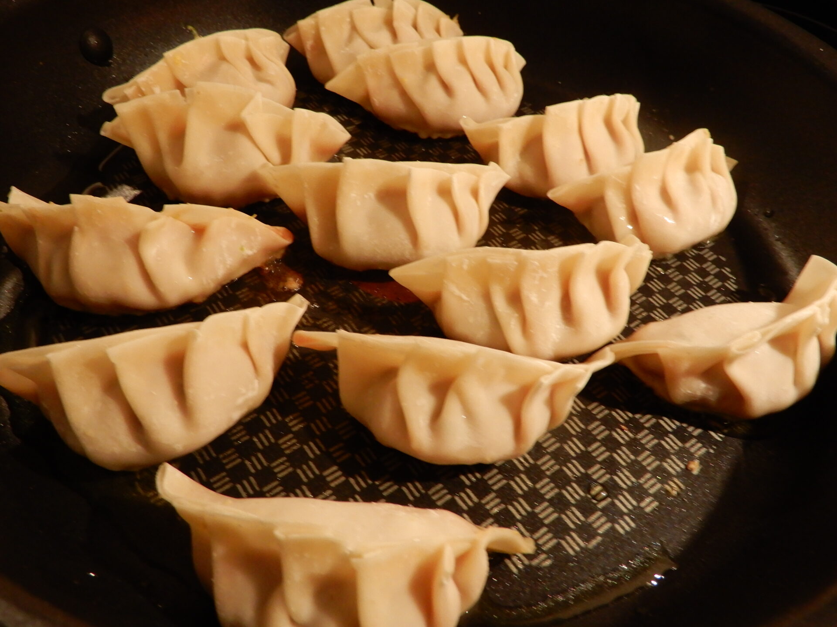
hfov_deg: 60.0
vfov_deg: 46.8
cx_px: 418
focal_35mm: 30
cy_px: 314
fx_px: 725
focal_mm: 5.4
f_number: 3.5
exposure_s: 1/13
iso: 400
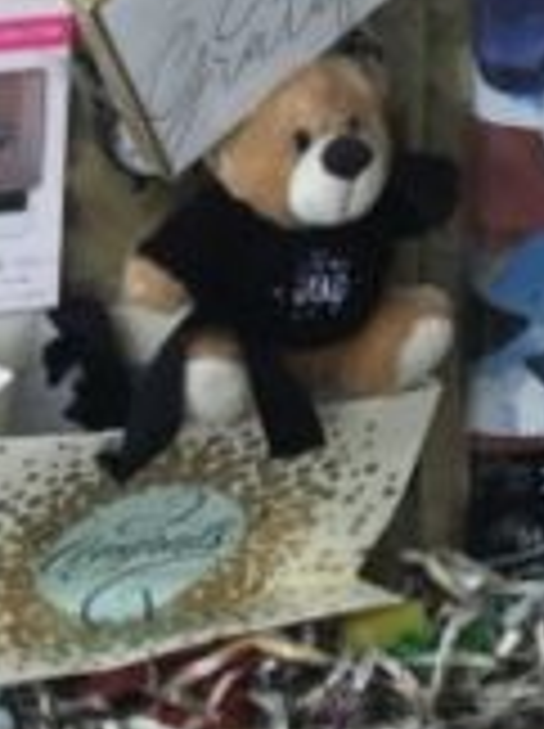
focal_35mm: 155
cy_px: -652
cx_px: 58
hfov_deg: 9.5
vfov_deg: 11.6
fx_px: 3256
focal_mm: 3.99
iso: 20
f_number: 1.8
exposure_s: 1/185
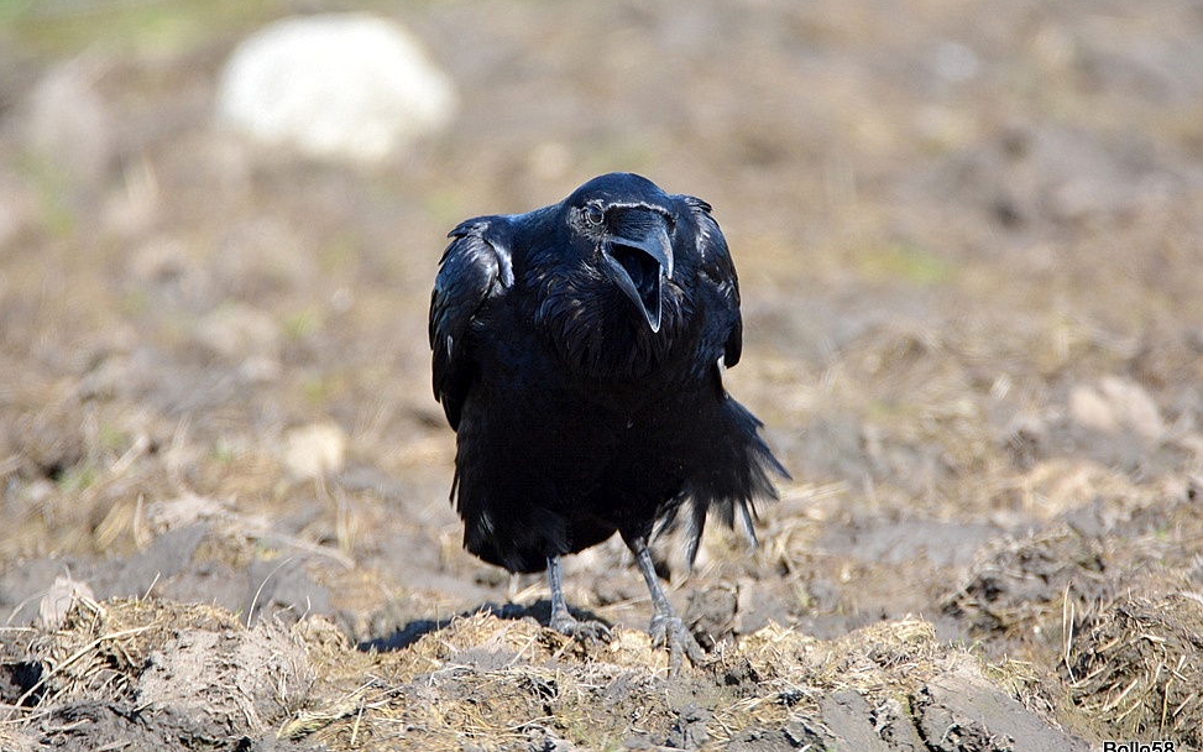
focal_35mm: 919
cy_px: 385
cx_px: 602
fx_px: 30128
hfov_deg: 2.3
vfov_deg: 1.4
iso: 320
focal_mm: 600
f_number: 6.3
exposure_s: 1/500
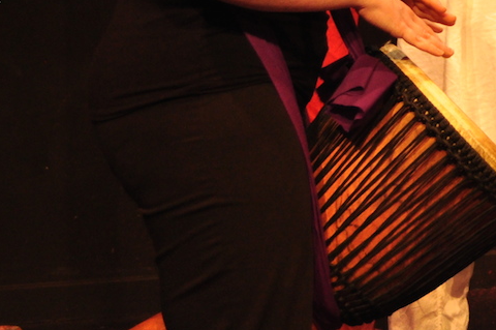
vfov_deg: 10.2
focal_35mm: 132
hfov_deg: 14.1
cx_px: 834
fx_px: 1817
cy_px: -83
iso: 720
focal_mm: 26
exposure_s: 1/60
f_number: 4.2
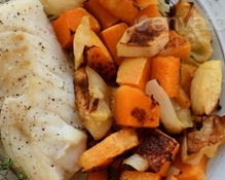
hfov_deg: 12.6
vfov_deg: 10.2
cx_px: 24
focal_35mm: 152
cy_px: 71
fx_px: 1012
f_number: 5
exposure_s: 1/100
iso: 250
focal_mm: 40
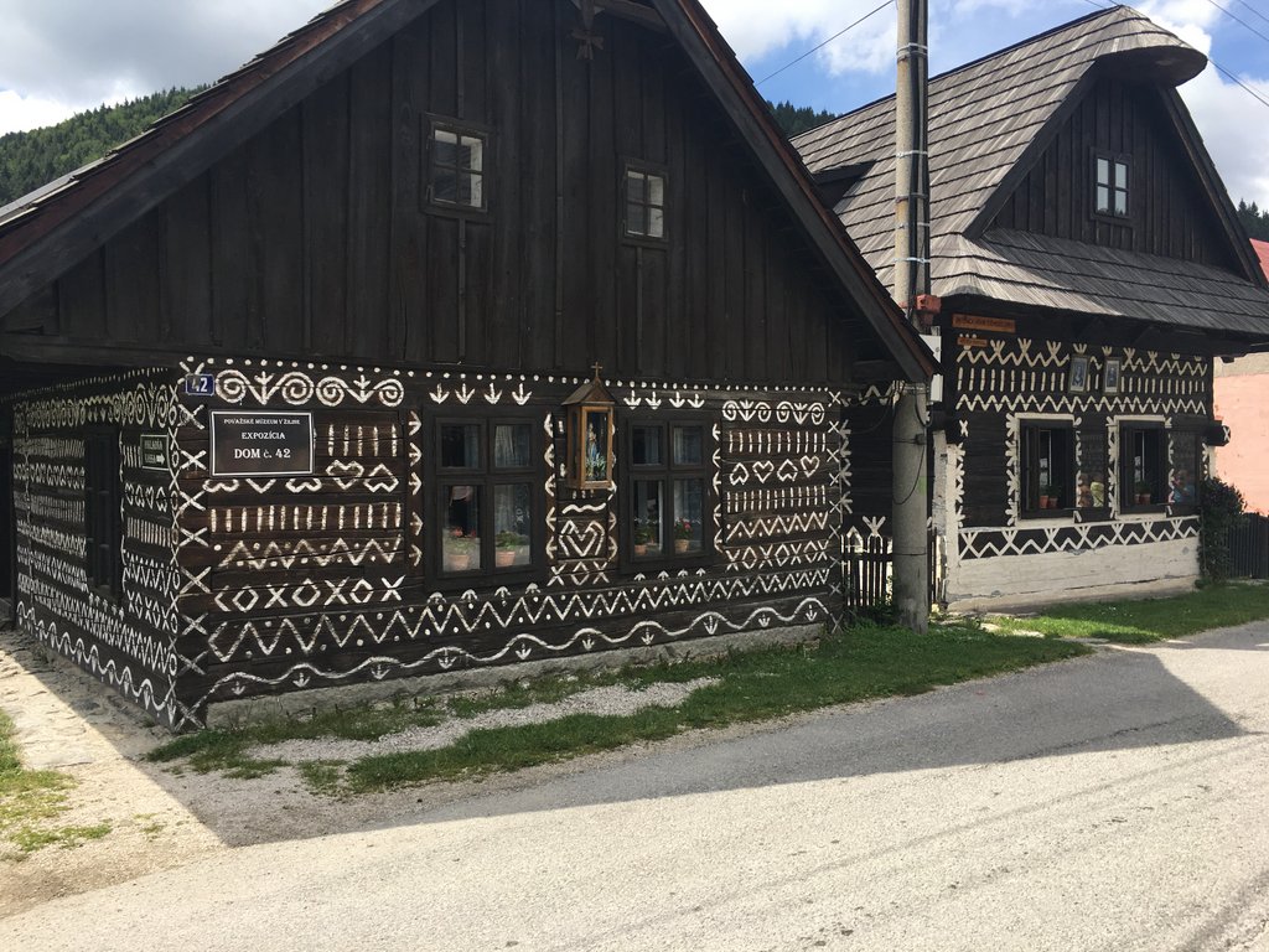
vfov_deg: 48.2
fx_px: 1063
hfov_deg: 61.7
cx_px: 634
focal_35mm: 29
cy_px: 476
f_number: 2.2
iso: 25
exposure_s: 1/1183
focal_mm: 4.15
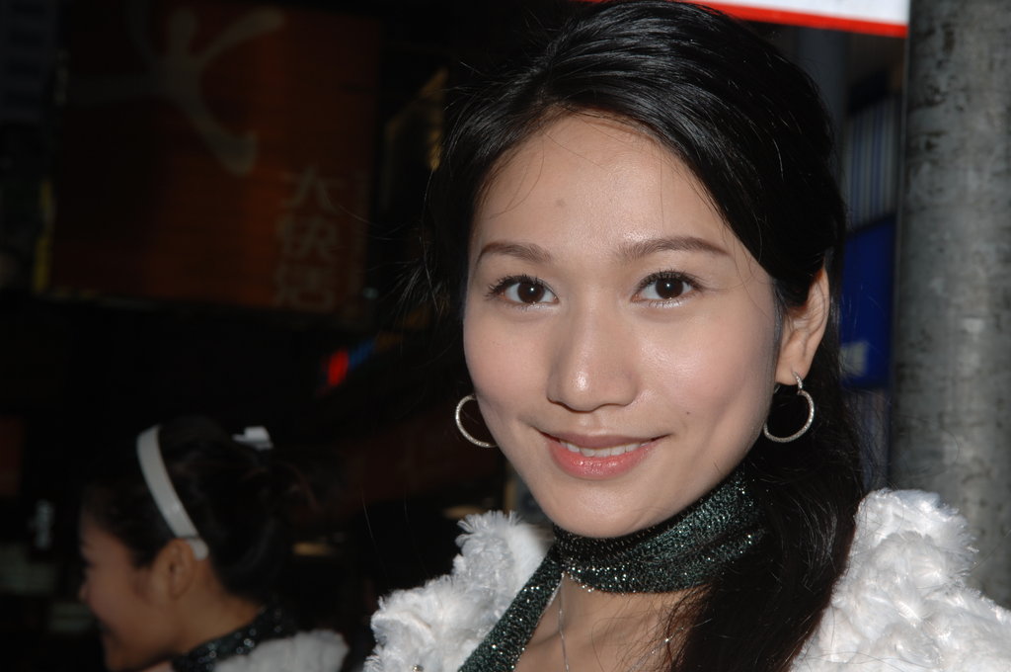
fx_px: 2314
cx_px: 506
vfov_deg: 16.5
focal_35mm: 82
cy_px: 336
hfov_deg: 24.6
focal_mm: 55
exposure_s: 1/125
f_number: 10
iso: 100
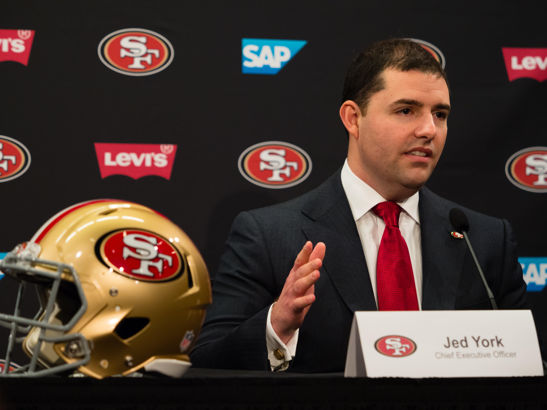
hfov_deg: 11.0
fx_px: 2844
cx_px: 274
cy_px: 205
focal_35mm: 180
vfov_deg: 8.2
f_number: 2.8
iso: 1600
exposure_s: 1/200
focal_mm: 90
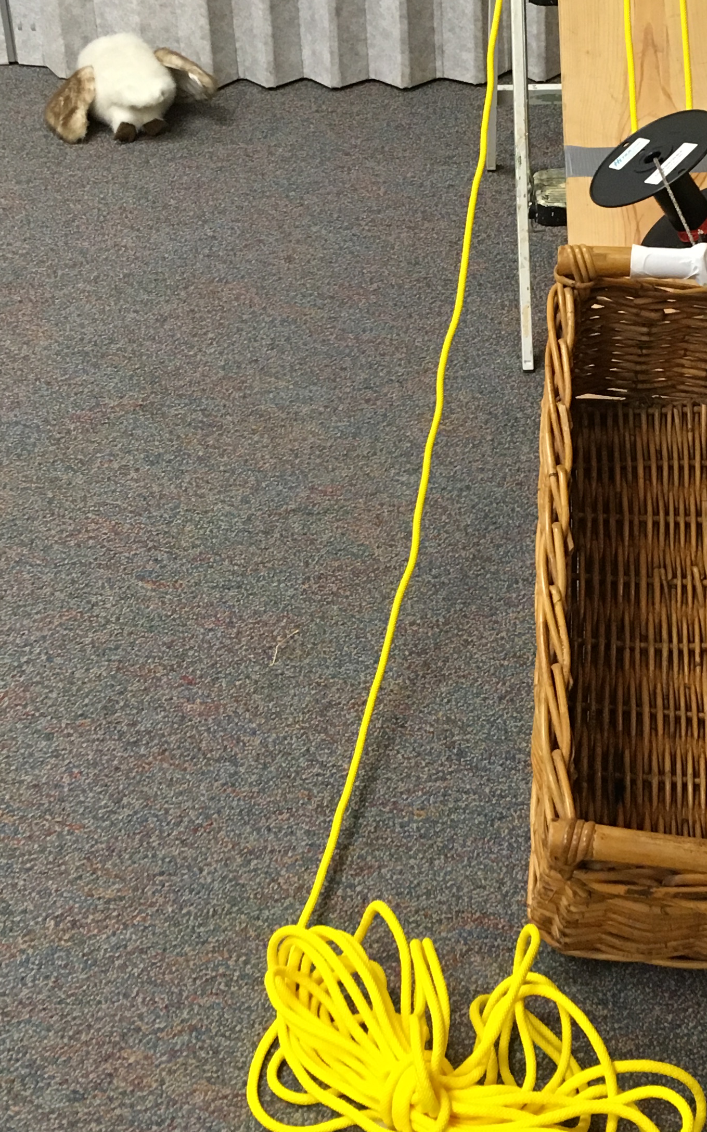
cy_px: 304
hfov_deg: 22.5
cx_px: 549
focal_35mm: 57
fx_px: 1757
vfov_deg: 35.0
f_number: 2.2
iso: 125
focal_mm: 4.15
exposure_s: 1/30
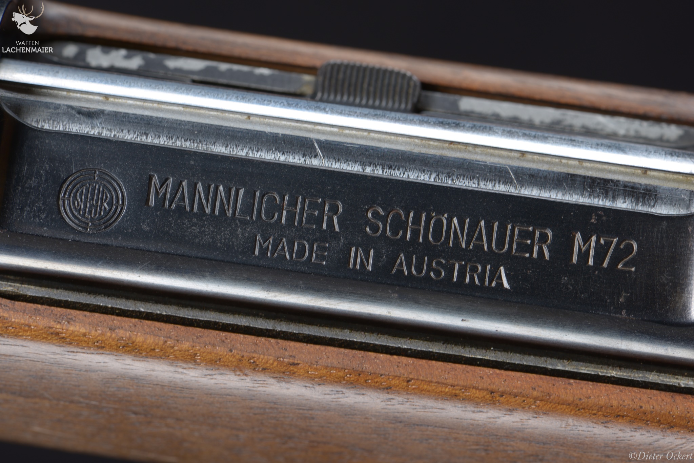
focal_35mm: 105
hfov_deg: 19.4
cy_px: 232
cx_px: 347
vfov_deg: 13.1
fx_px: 2025
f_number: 22
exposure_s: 1/60
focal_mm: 105
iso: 100
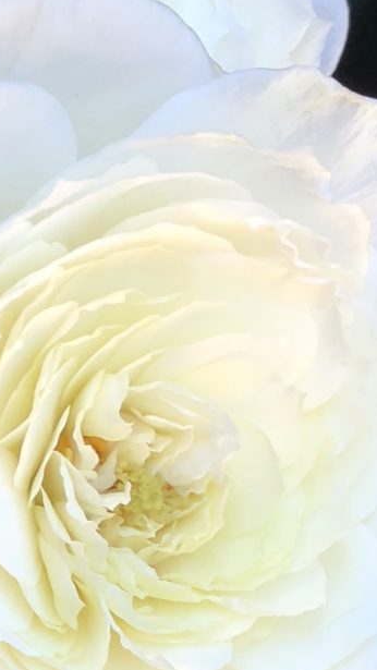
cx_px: -174
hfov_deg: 9.3
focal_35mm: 127
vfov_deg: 16.8
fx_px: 2257
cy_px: 460
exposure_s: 1/191
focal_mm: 3.99
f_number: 1.8
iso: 20
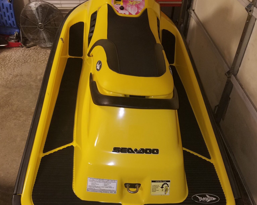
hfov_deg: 52.8
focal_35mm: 34
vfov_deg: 43.3
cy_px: 112
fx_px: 259
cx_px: 129
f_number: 1.7
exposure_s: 1/60
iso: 125
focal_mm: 4.2
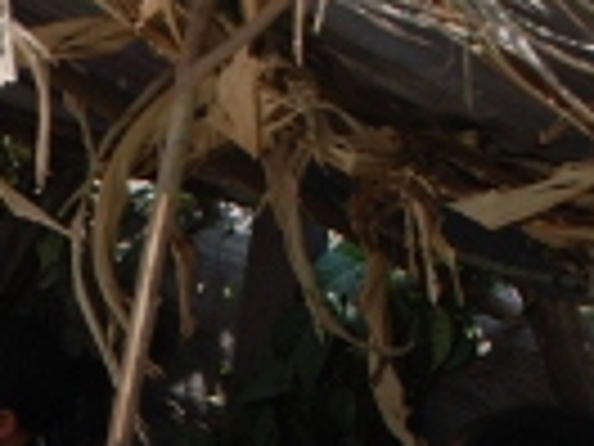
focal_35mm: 202
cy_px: 347
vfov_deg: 7.3
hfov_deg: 9.5
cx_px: -297
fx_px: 3472
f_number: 6.3
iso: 100
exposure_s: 1/160
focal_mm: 29
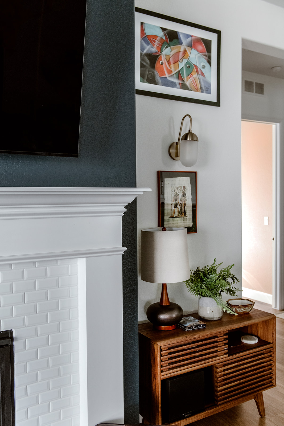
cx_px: 142
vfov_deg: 58.7
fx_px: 379
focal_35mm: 32
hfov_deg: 41.1
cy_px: 213
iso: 1000
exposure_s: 1/80
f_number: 4.5
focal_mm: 32
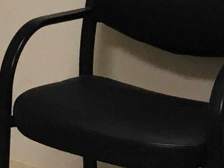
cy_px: -241
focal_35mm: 214
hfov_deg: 8.0
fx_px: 1385
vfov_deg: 6.6
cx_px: -425
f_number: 2.2
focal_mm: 4.15
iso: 64
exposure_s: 1/30
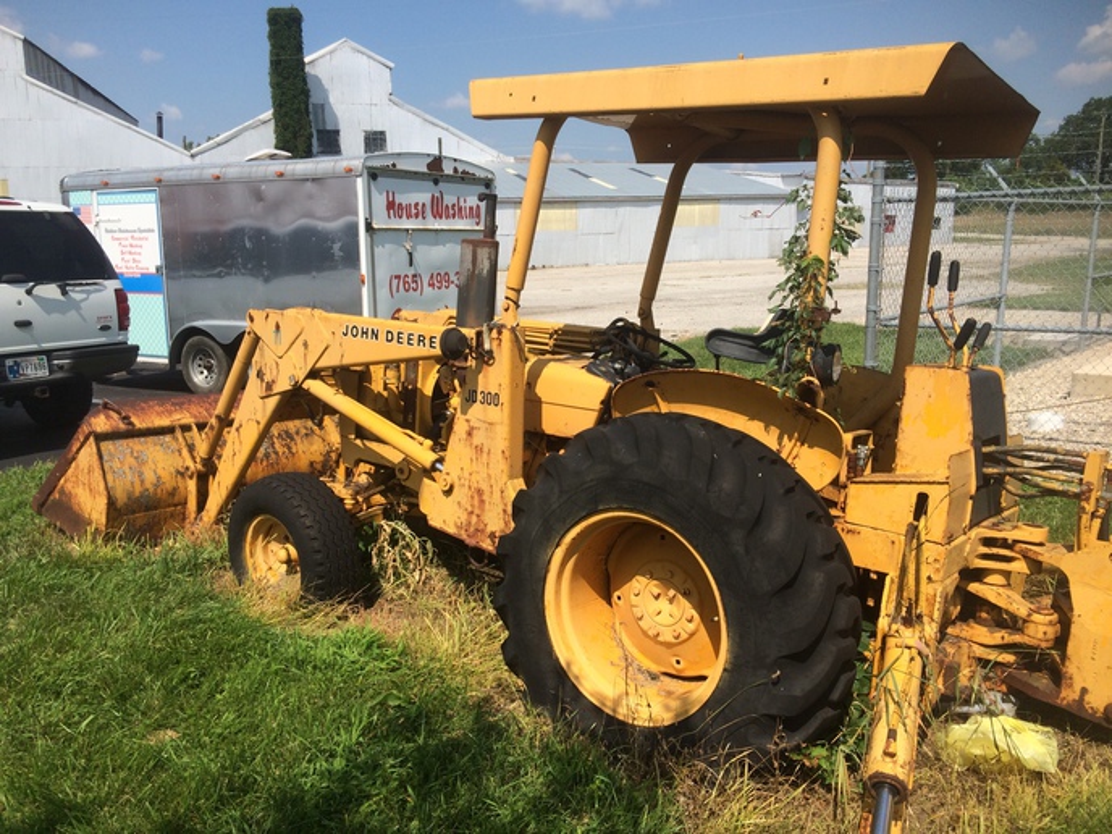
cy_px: 417
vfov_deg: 48.2
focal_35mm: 29
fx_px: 932
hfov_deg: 61.7
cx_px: 556
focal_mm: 4.15
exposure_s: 1/2283
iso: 32
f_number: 2.2
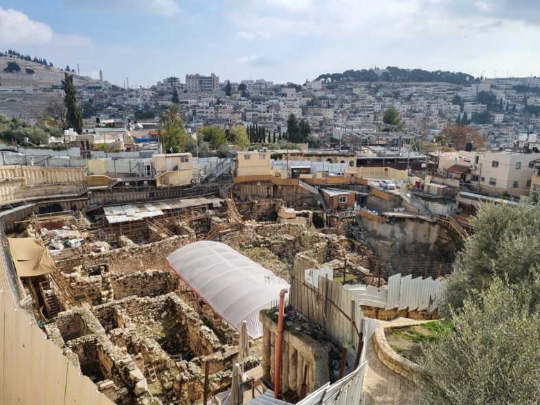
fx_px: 421
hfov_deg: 65.3
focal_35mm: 27
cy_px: 207
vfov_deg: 51.4
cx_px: 268
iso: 50
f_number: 1.8
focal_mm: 5.4
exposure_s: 1/2736
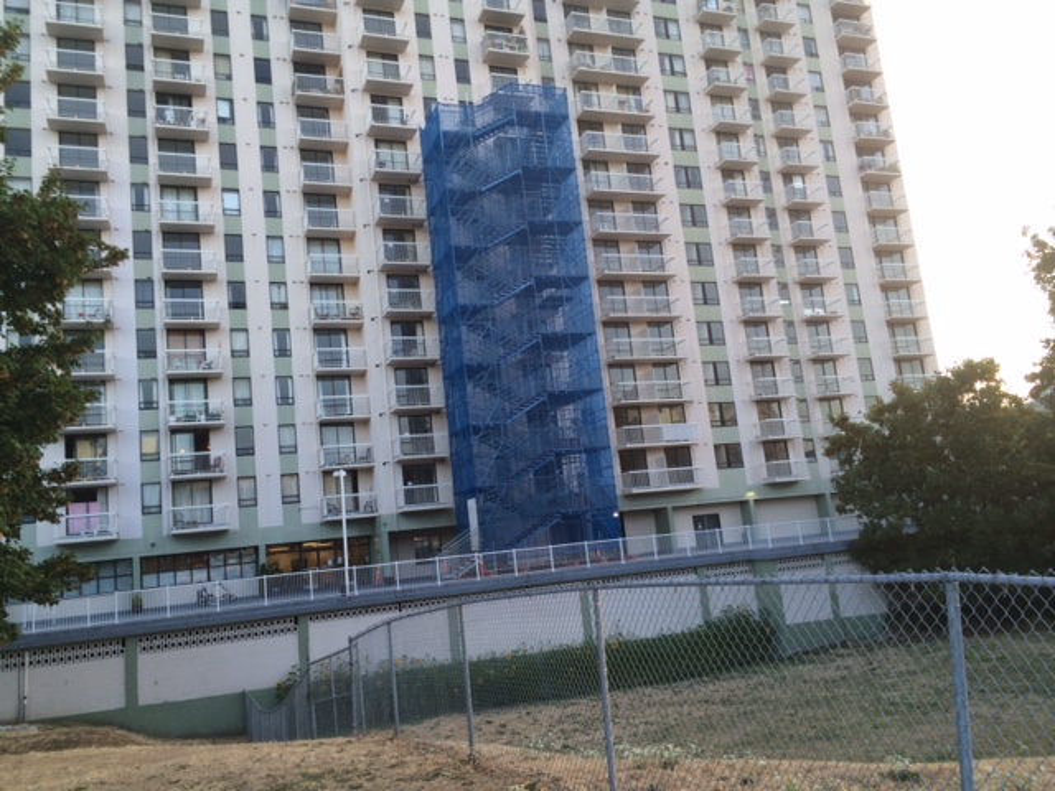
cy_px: 396
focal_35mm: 29
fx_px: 884
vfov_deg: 48.2
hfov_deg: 61.7
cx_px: 528
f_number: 2.2
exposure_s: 1/134
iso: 32
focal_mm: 4.15
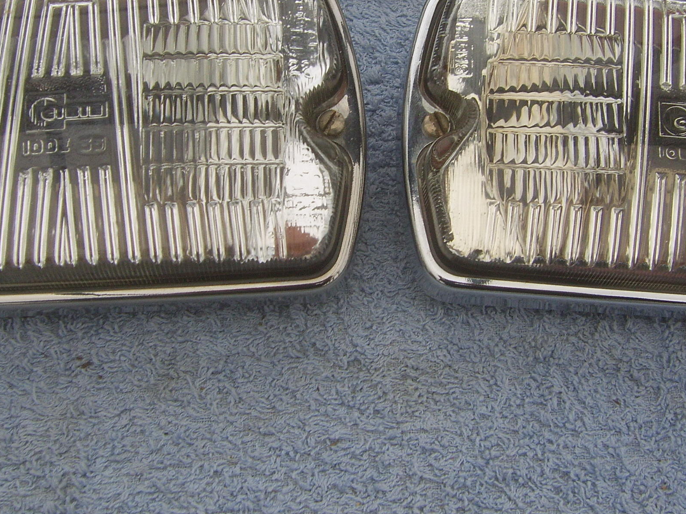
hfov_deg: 31.2
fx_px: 1228
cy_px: 177
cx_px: 364
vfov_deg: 23.5
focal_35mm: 62
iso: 50
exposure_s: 1/80
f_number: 4.5
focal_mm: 7.8
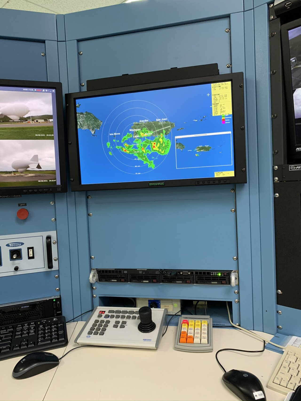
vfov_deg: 67.3
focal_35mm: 26
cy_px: 200
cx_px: 150
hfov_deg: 53.1
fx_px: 301
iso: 160
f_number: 1.8
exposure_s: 1/60
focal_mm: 4.25
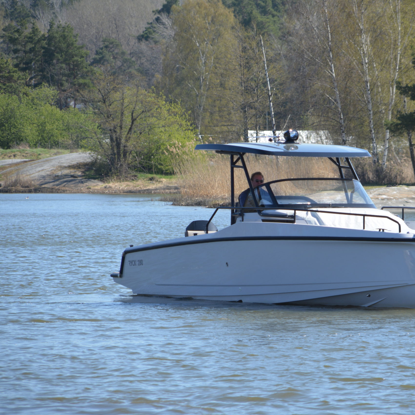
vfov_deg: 8.3
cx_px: 285
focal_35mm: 211
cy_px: 208
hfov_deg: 8.3
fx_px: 2862
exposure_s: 1/500
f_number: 5.6
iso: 200
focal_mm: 110
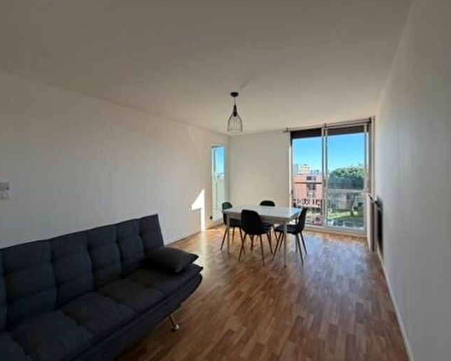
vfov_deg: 84.0
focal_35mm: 15
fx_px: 200
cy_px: 176
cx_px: 244
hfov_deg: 96.6
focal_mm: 2.22
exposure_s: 1/176
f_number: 2.2
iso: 50
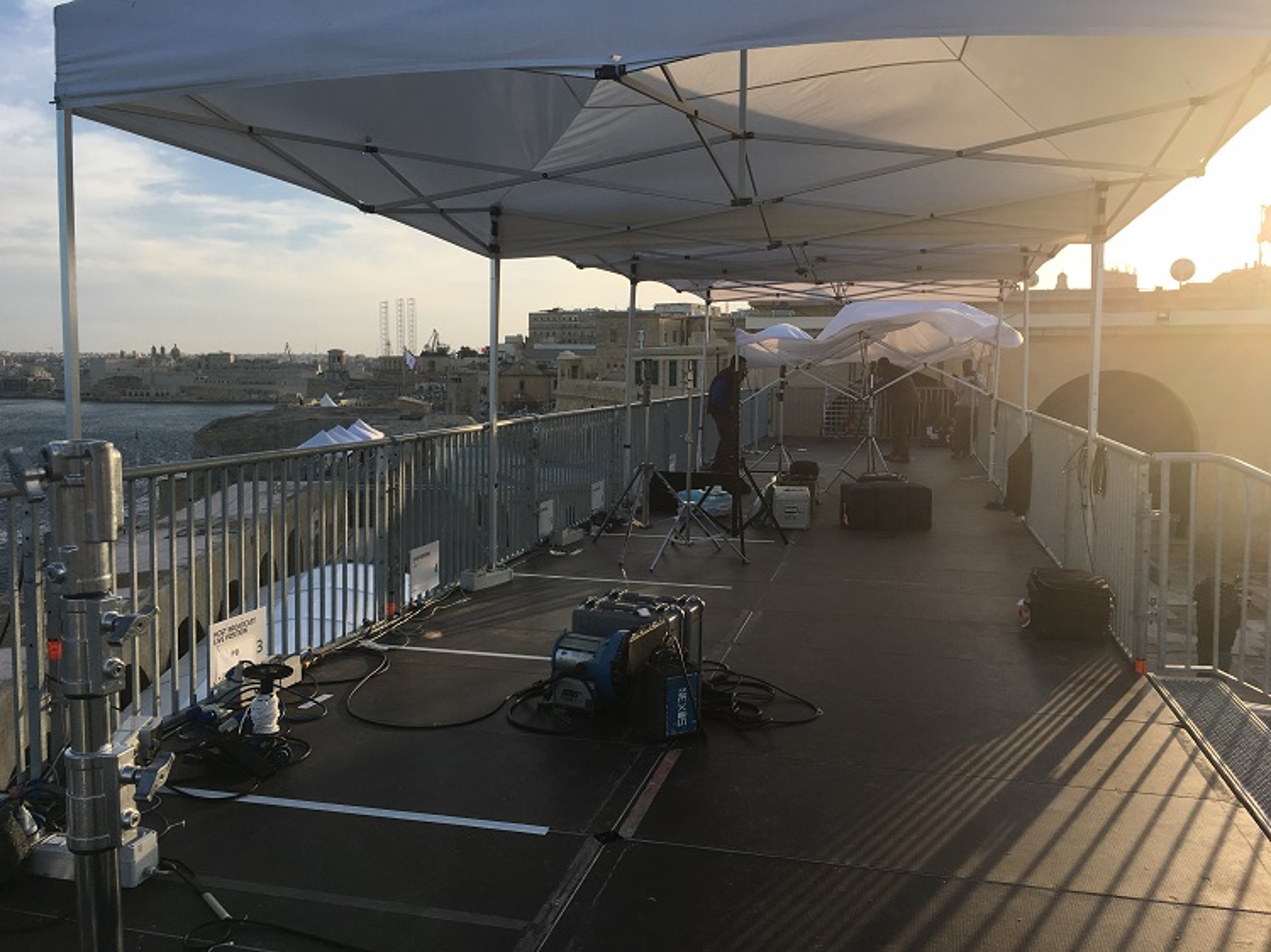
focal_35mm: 29
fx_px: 1064
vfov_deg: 48.2
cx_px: 636
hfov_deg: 61.7
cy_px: 476
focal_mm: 4.15
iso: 25
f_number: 2.2
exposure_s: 1/916
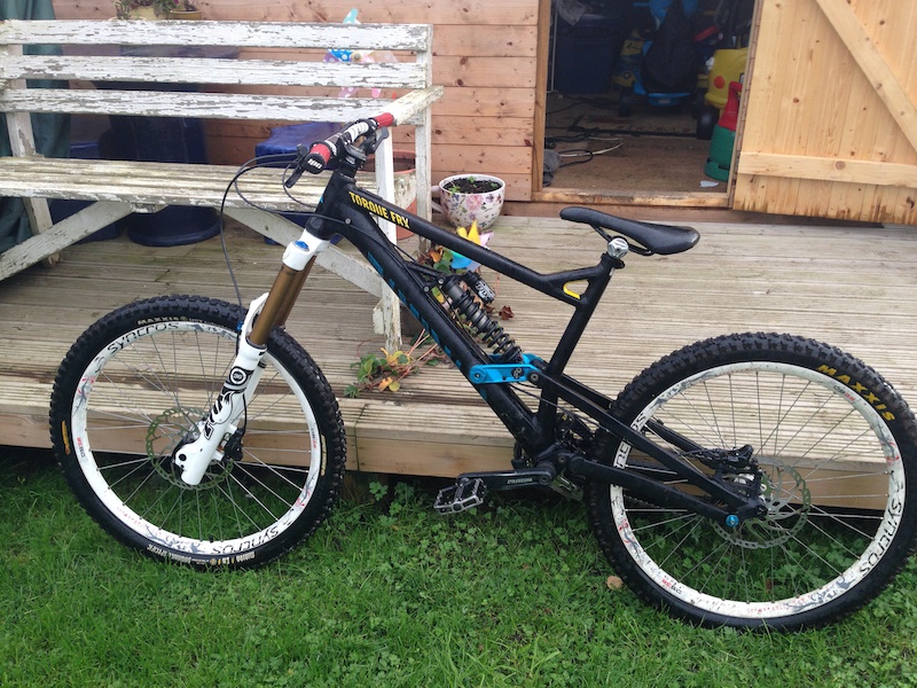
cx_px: 458
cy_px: 344
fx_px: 874
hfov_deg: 55.4
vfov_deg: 42.9
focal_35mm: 33
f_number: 2.4
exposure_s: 1/120
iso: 50
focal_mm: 4.12
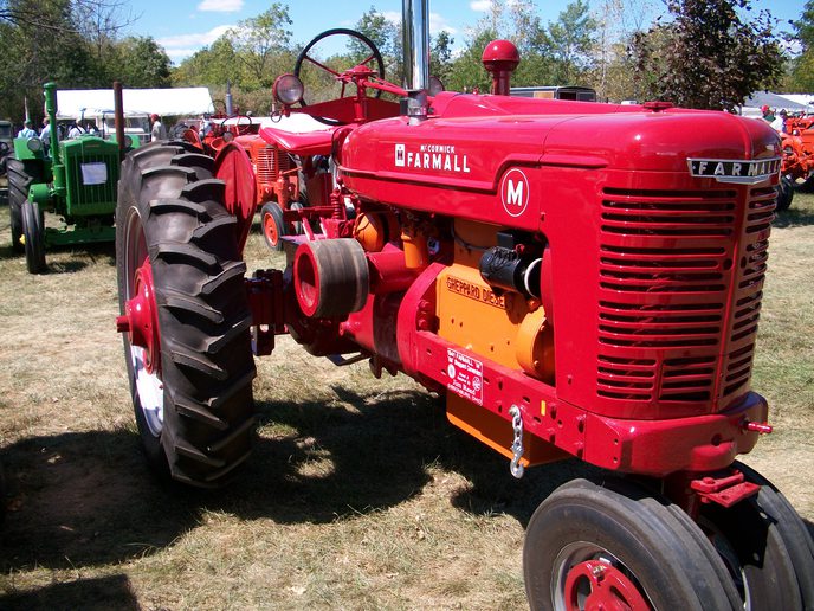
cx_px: 407
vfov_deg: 40.7
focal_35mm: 35
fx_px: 823
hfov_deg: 52.6
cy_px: 306
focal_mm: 6.3
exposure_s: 1/640
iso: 80
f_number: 3.1
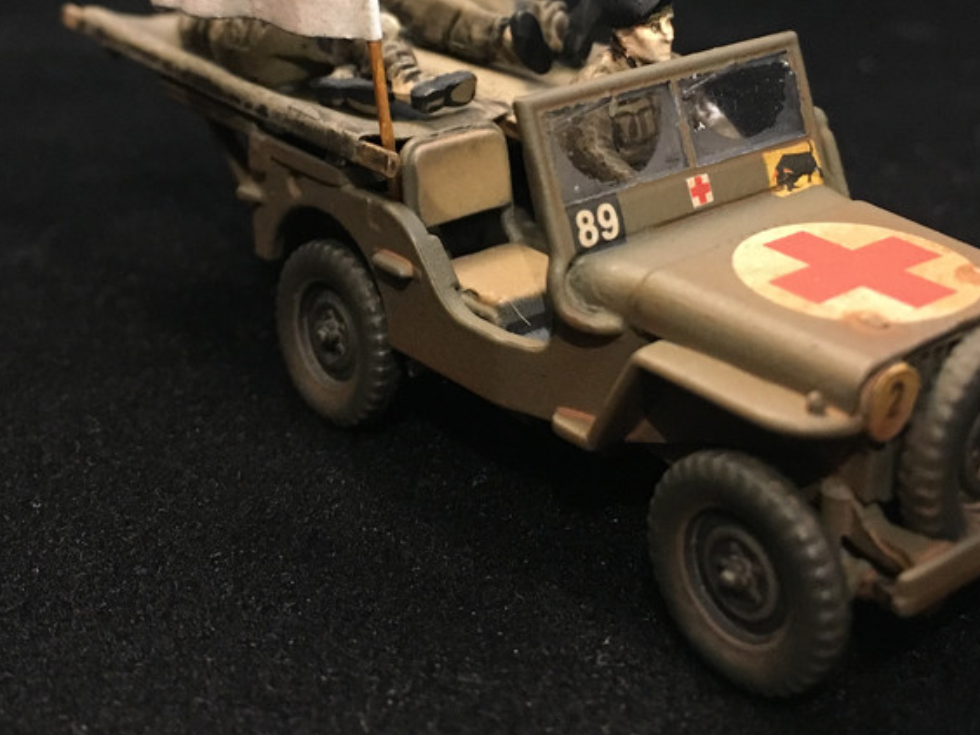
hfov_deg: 34.9
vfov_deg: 25.9
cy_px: 105
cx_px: 445
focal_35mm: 55
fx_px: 1557
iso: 250
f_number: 2.2
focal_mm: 4.15
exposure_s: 1/33
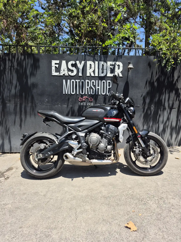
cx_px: 90
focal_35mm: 23
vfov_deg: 73.9
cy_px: 121
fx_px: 160
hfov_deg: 58.9
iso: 25
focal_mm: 5.4
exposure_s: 1/1032
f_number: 1.8
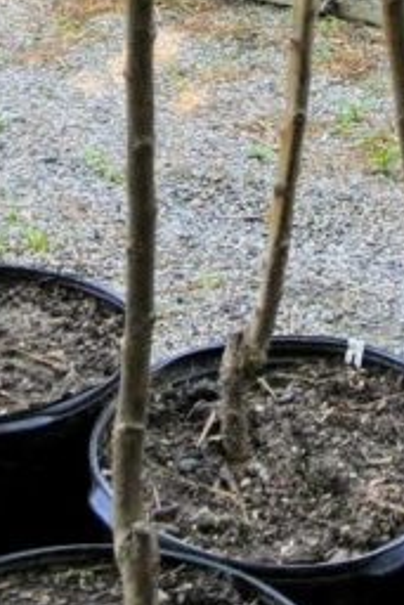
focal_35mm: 121
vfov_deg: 15.2
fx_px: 2034
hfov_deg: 11.2
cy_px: -398
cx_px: 425
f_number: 3.5
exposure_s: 1/100
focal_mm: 10
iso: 100
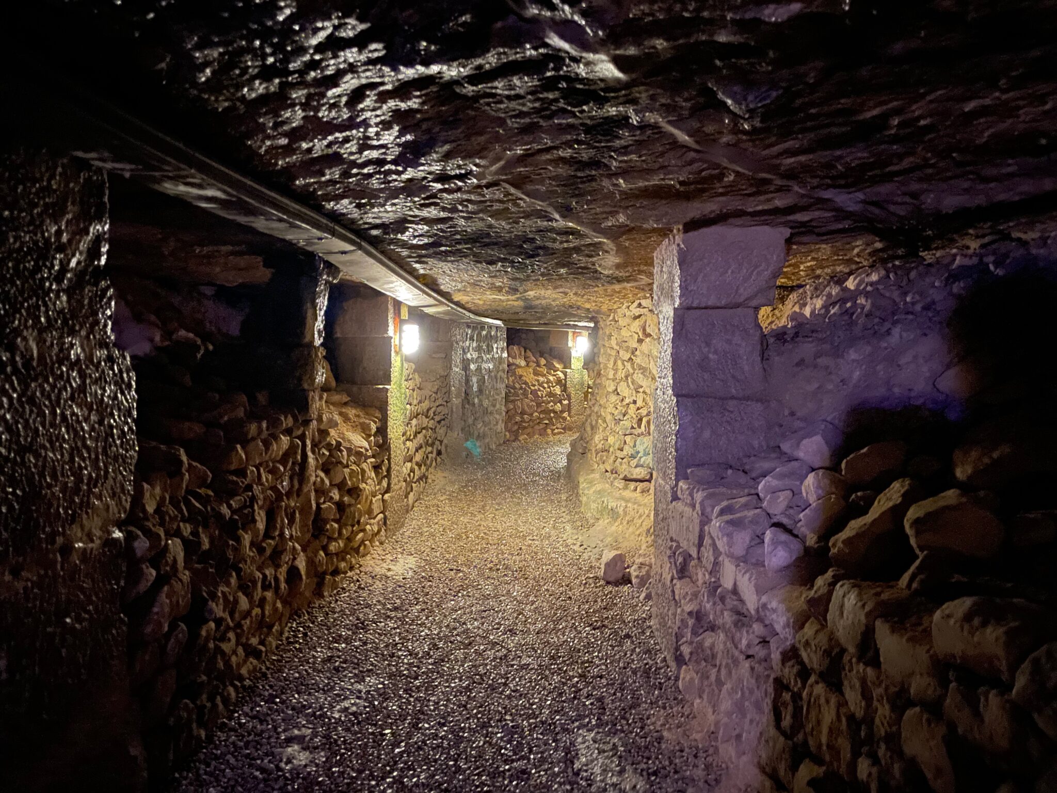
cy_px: 396
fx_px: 794
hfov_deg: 67.3
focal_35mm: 26
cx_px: 528
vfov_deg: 53.1
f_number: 1.6
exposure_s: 1/4
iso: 1250
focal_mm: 4.2
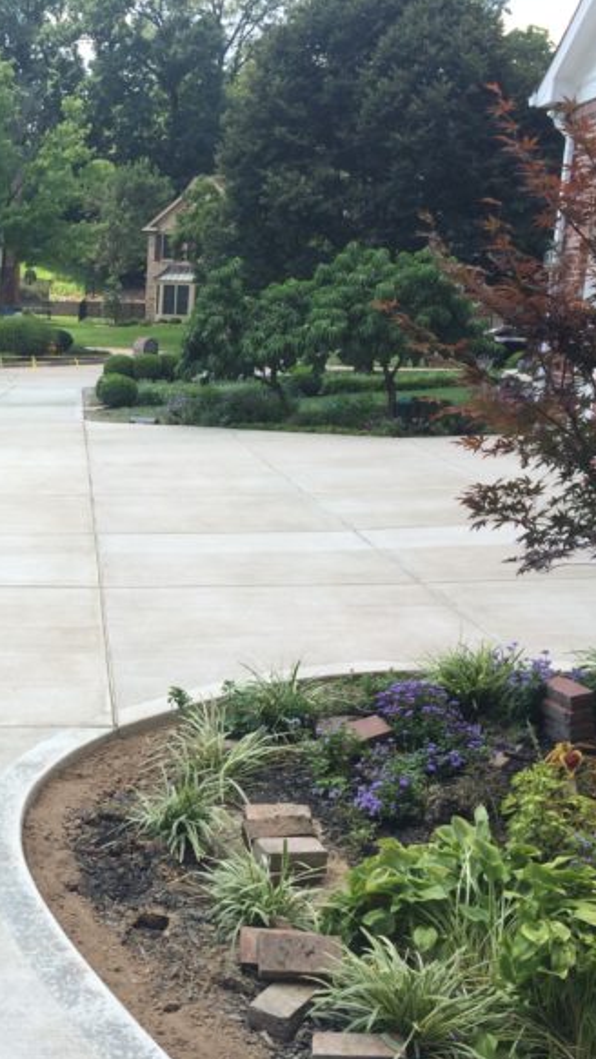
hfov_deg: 26.4
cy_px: 535
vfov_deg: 47.4
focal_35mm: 43
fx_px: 1208
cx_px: 15
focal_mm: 4.15
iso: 32
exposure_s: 1/1001
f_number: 2.2
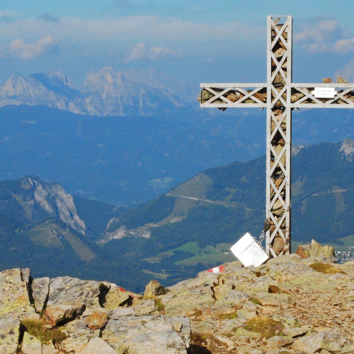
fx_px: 1250
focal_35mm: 108
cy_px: 156
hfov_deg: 16.1
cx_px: 160
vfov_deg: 16.1
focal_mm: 46
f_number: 32
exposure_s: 1/125
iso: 800
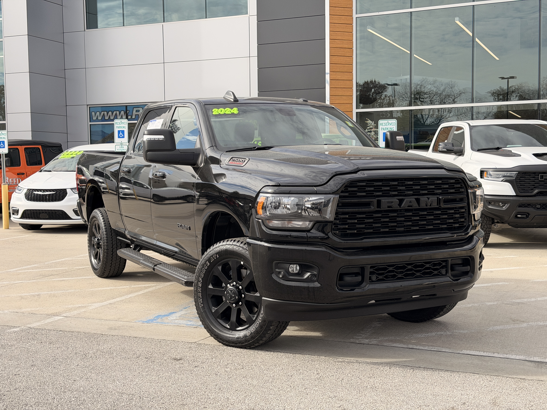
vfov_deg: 30.3
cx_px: 274
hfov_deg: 39.7
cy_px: 205
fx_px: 758
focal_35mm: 48
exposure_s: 1/3378
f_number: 1.78
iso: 80
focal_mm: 6.76
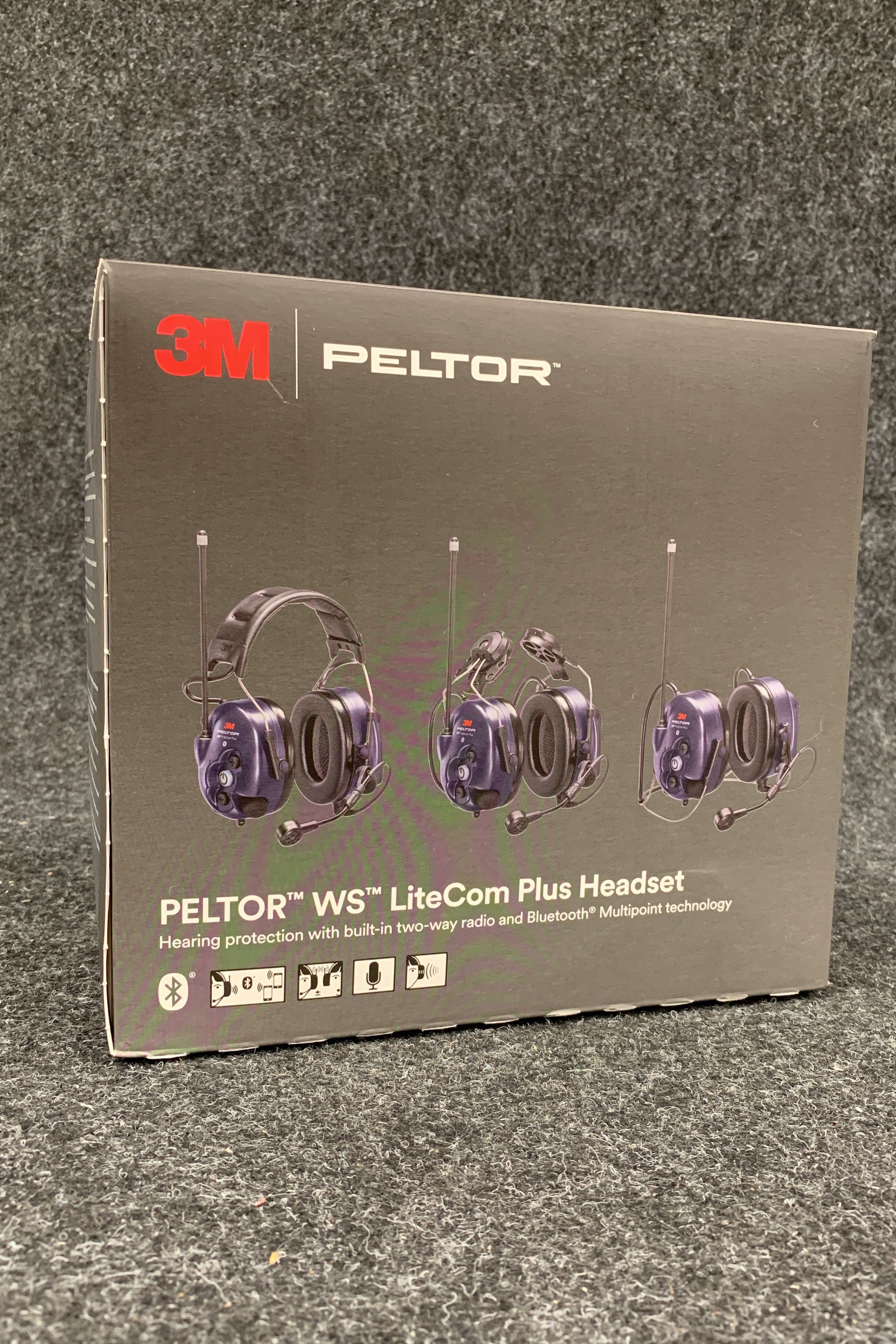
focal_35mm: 32
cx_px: 477
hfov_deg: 41.1
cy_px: 724
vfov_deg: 58.7
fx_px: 1195
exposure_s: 1/60
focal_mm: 4.25
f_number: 1.8
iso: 400
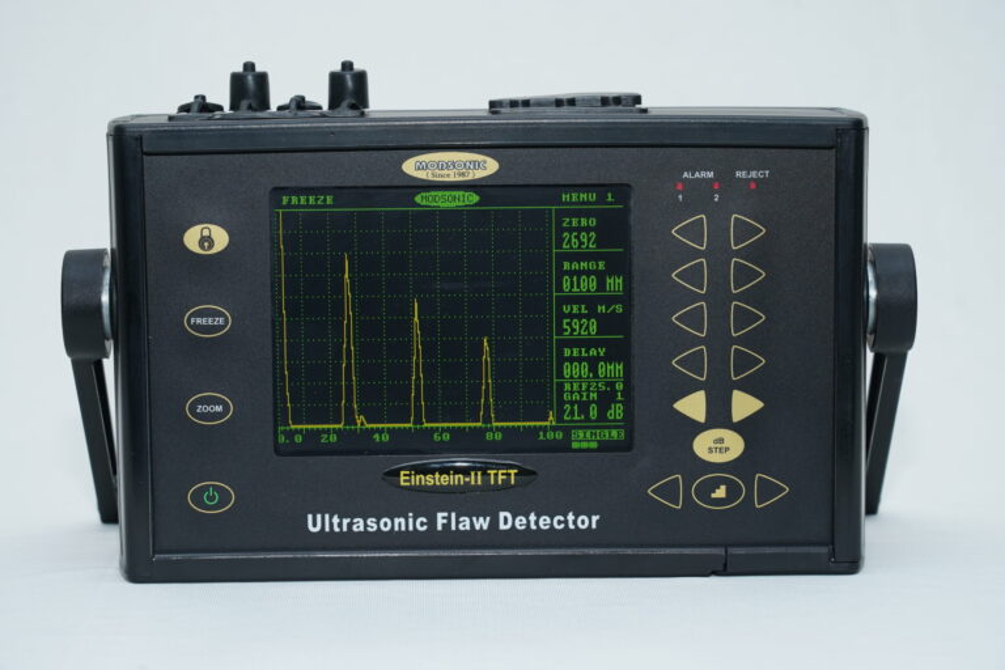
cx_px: 502
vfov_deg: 13.0
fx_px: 2931
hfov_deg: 19.5
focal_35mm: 105
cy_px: 335
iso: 400
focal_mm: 105
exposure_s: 1/100
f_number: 8
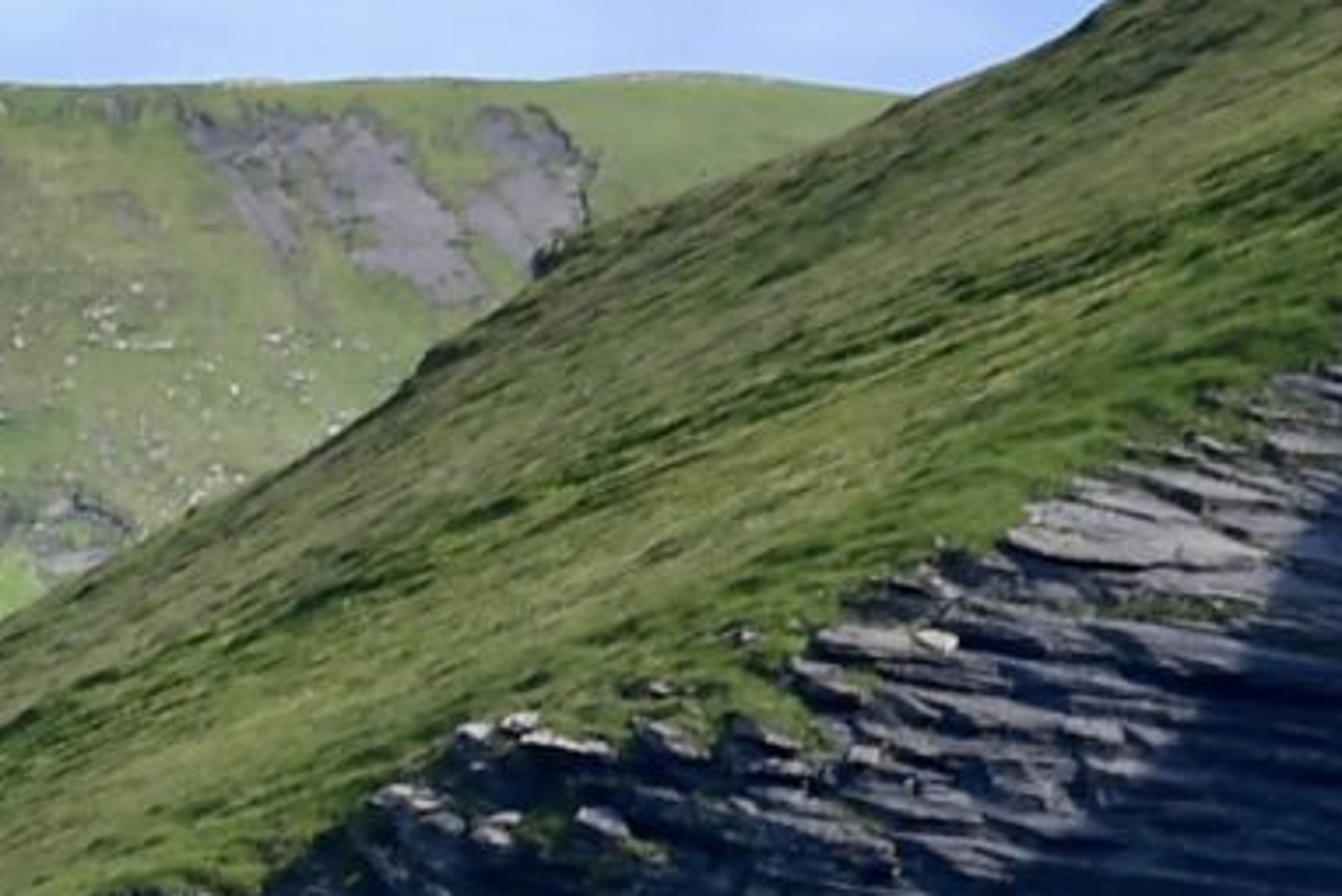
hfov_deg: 4.1
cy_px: 2057
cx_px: -2638
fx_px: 17974
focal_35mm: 482
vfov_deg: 2.8
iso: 50
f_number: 8
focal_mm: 48
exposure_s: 1/80
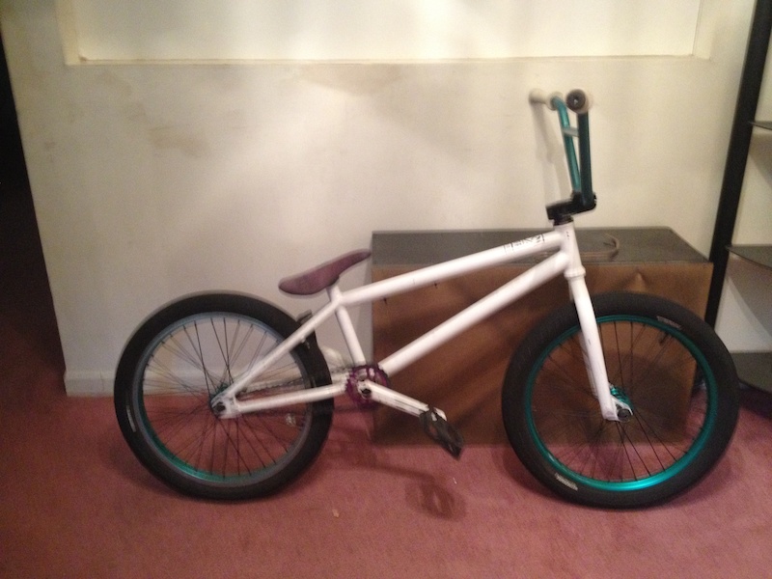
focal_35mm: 35
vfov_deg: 40.7
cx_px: 386
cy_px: 290
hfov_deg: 52.6
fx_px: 781
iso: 400
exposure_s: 1/15
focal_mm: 4.28
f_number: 2.4
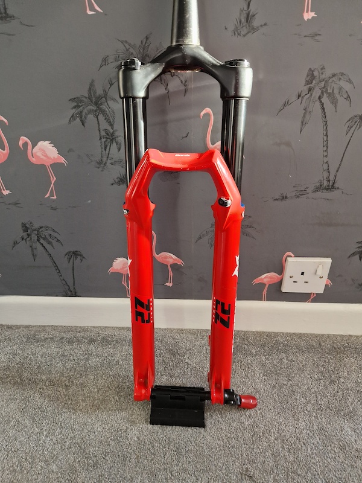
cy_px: 242
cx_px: 181
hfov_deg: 58.9
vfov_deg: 73.9
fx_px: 321
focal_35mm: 23
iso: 320
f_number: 1.8
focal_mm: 5.4
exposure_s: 1/100
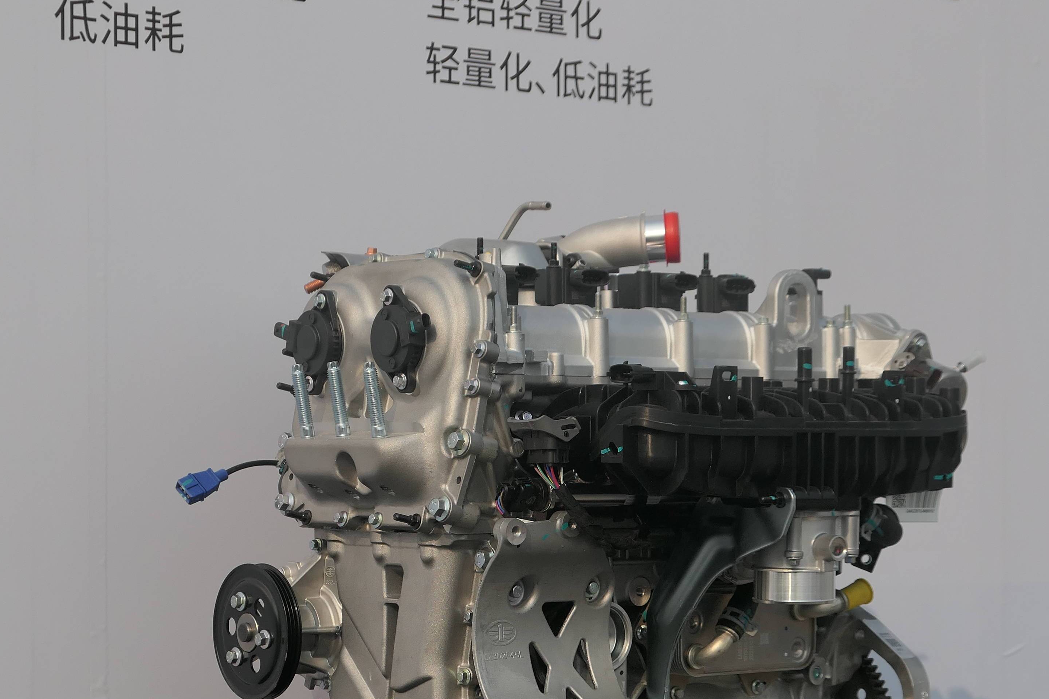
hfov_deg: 21.4
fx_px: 2768
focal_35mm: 95
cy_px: 551
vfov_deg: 14.3
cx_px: 615
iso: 125
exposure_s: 1/3200
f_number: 2.8
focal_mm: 18.3
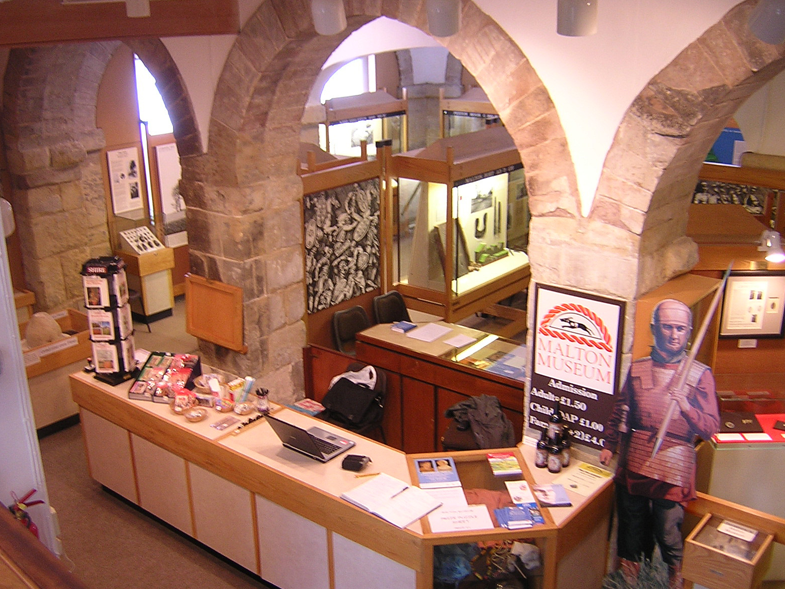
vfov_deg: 38.7
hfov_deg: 50.1
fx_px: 839
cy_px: 292
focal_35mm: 37
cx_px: 402
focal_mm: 4.7
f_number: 2.6
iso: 137
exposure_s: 1/3.4
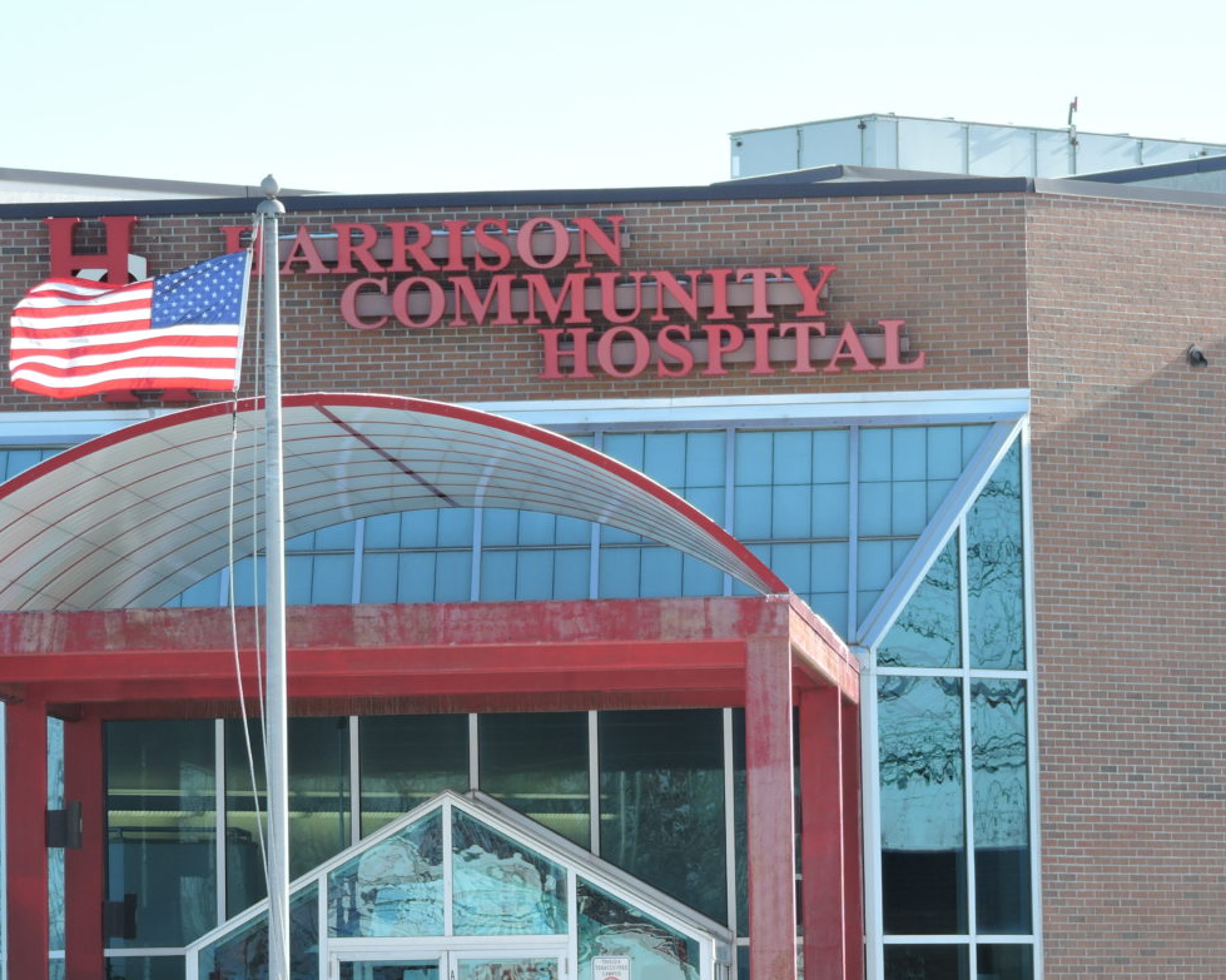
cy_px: 458
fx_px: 8200
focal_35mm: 226
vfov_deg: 6.8
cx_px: 588
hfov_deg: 8.6
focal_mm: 30.3
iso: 100
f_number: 4.5
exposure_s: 1/250
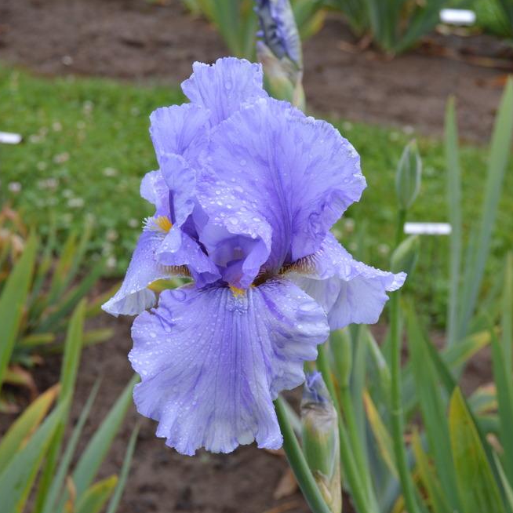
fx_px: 1241
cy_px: 258
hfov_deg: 23.3
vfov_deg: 23.4
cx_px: 218
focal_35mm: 74
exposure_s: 1/125
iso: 250
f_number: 8
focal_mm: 38
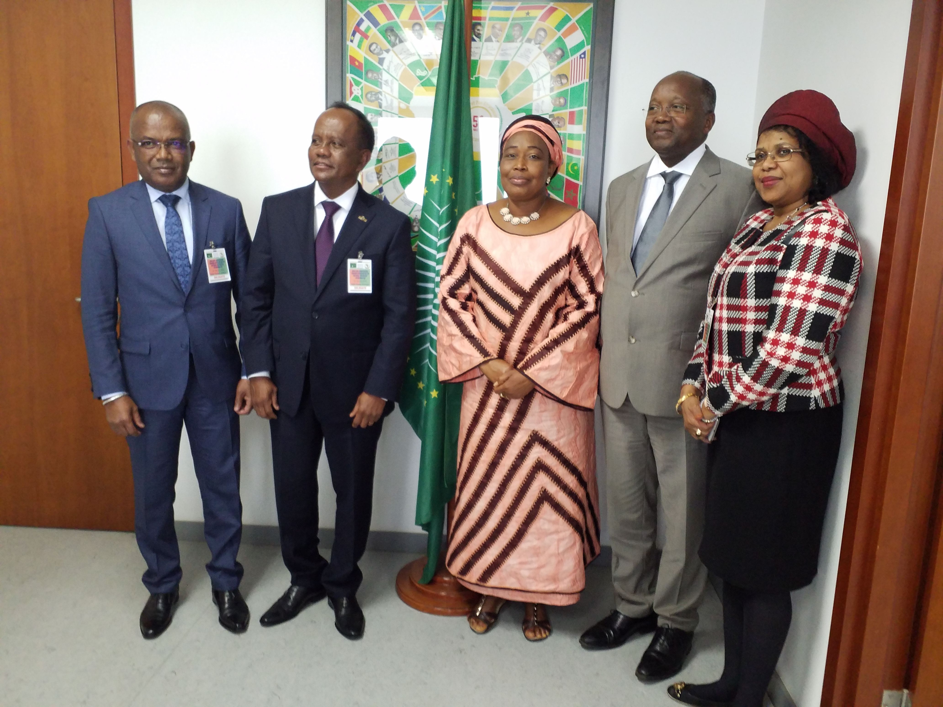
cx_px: 472
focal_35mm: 27
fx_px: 736
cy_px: 354
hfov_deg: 65.3
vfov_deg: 51.4
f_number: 1.9
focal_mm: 3.6
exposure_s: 1/33
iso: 200
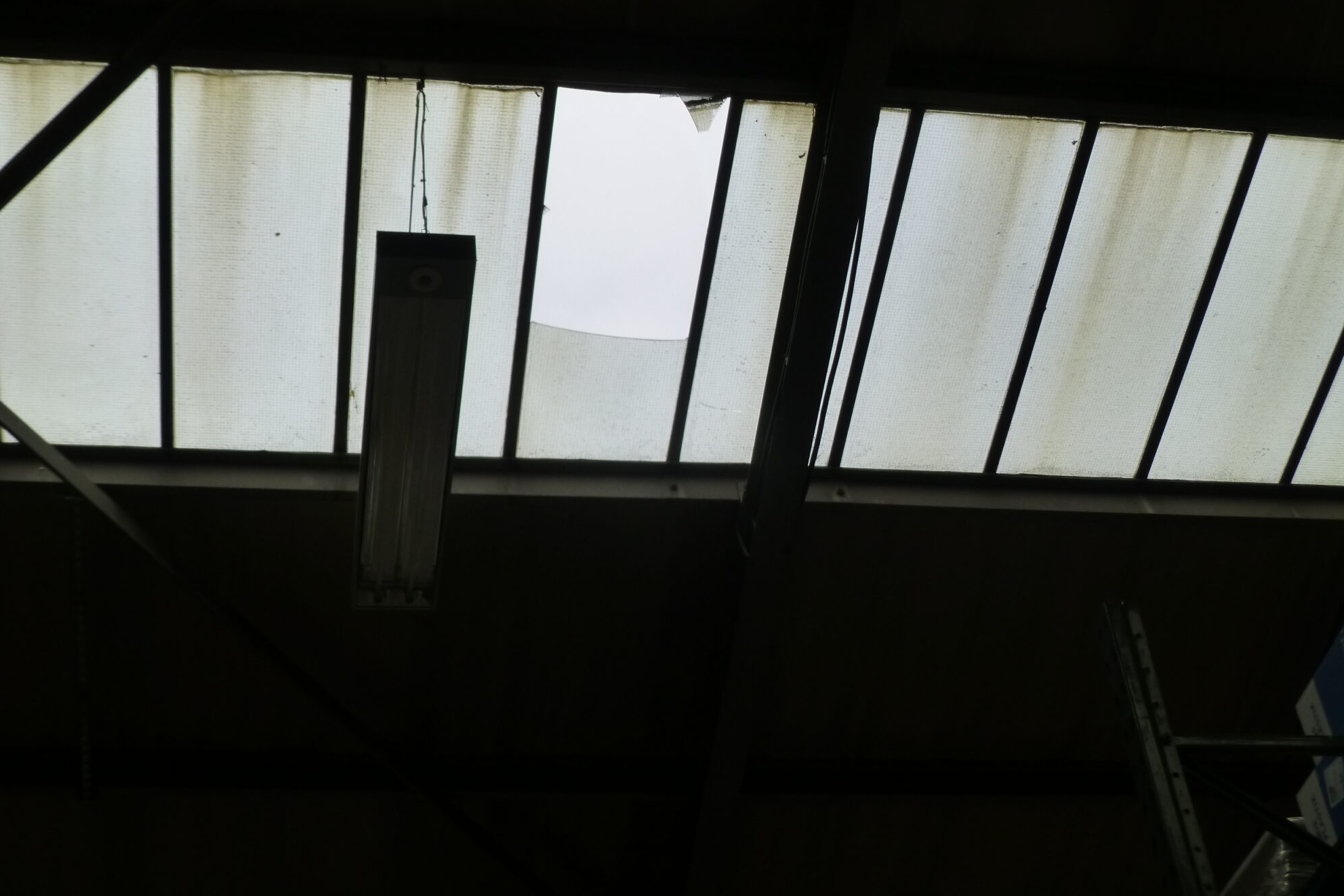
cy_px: 400
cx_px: 687
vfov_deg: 23.4
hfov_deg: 34.5
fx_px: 2165
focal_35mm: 58
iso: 160
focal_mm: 9.7
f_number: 4.6
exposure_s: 1/640
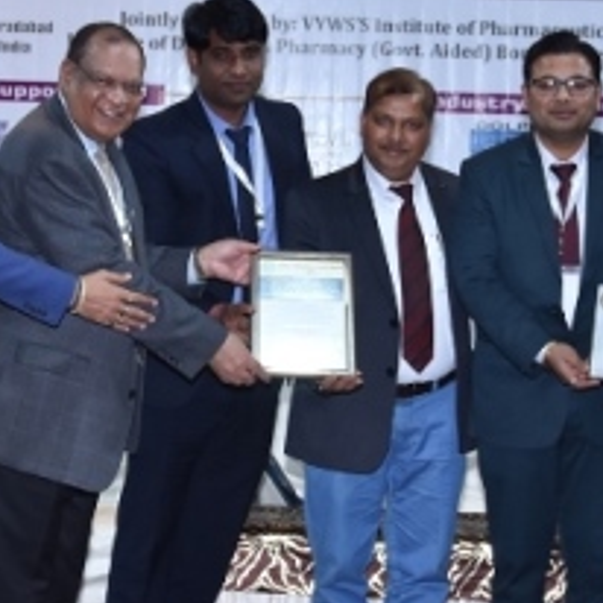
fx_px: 2188
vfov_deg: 15.7
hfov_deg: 15.7
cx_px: 261
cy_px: 331
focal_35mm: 111
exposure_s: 1/125
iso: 640
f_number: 4
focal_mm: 28
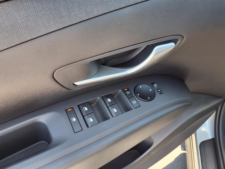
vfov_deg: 51.4
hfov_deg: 65.3
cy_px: 84
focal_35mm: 27
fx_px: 175
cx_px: 112
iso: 64
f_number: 1.9
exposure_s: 1/120
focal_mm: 3.58
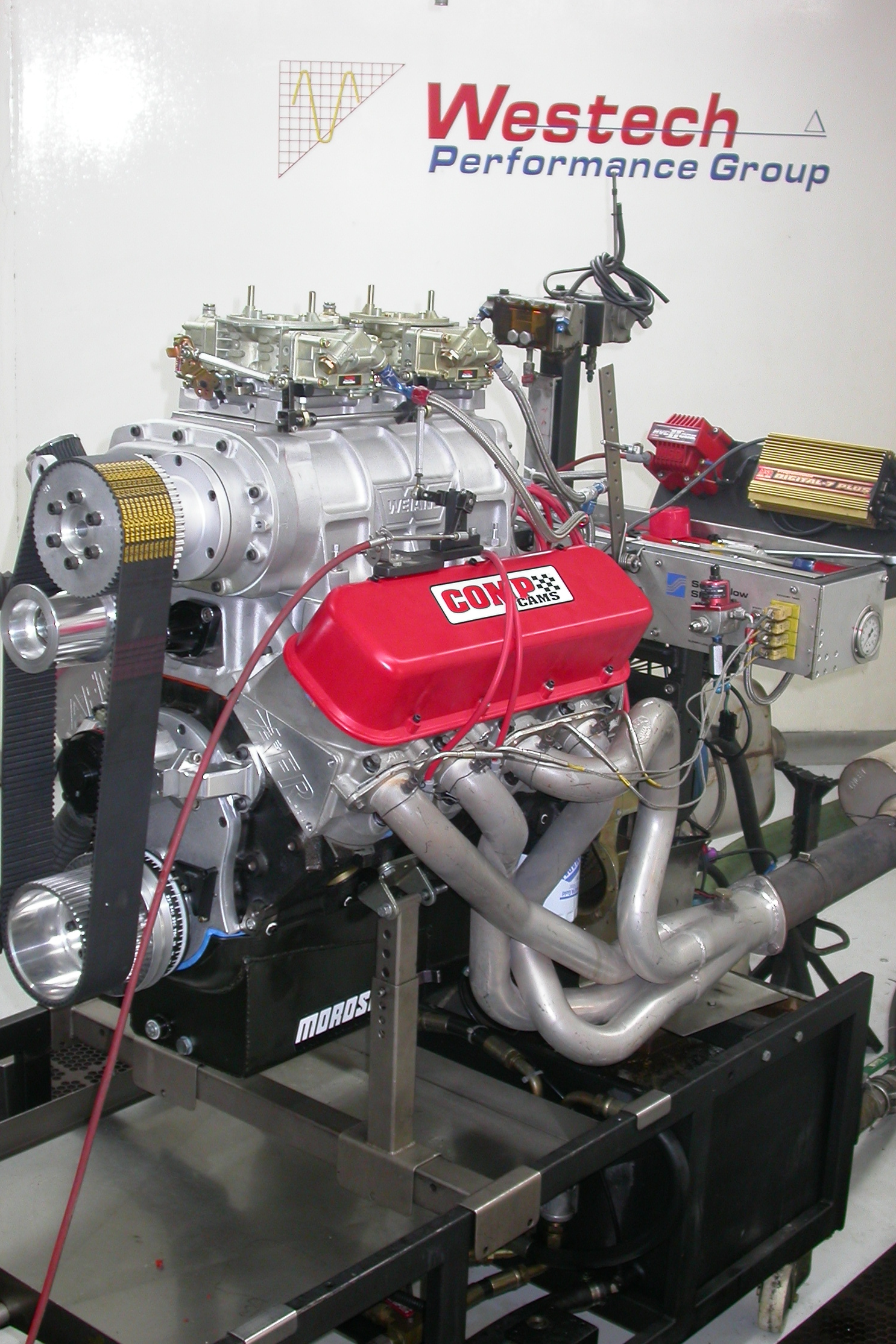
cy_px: 668
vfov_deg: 37.5
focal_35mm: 53
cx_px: 415
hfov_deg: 25.5
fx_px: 1979
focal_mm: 10.4
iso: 100
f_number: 2.9
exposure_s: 1/30
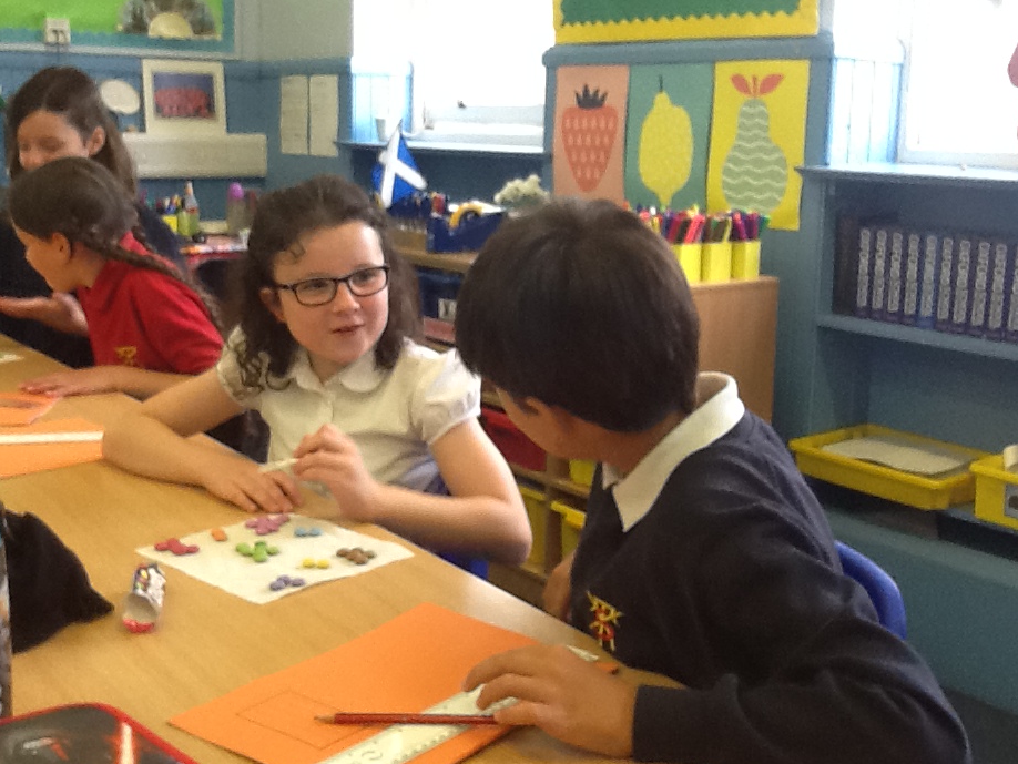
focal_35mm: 46
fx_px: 1353
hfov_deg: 41.2
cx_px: 496
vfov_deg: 31.5
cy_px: 375
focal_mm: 2.03
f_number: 2.4
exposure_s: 1/30
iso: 100
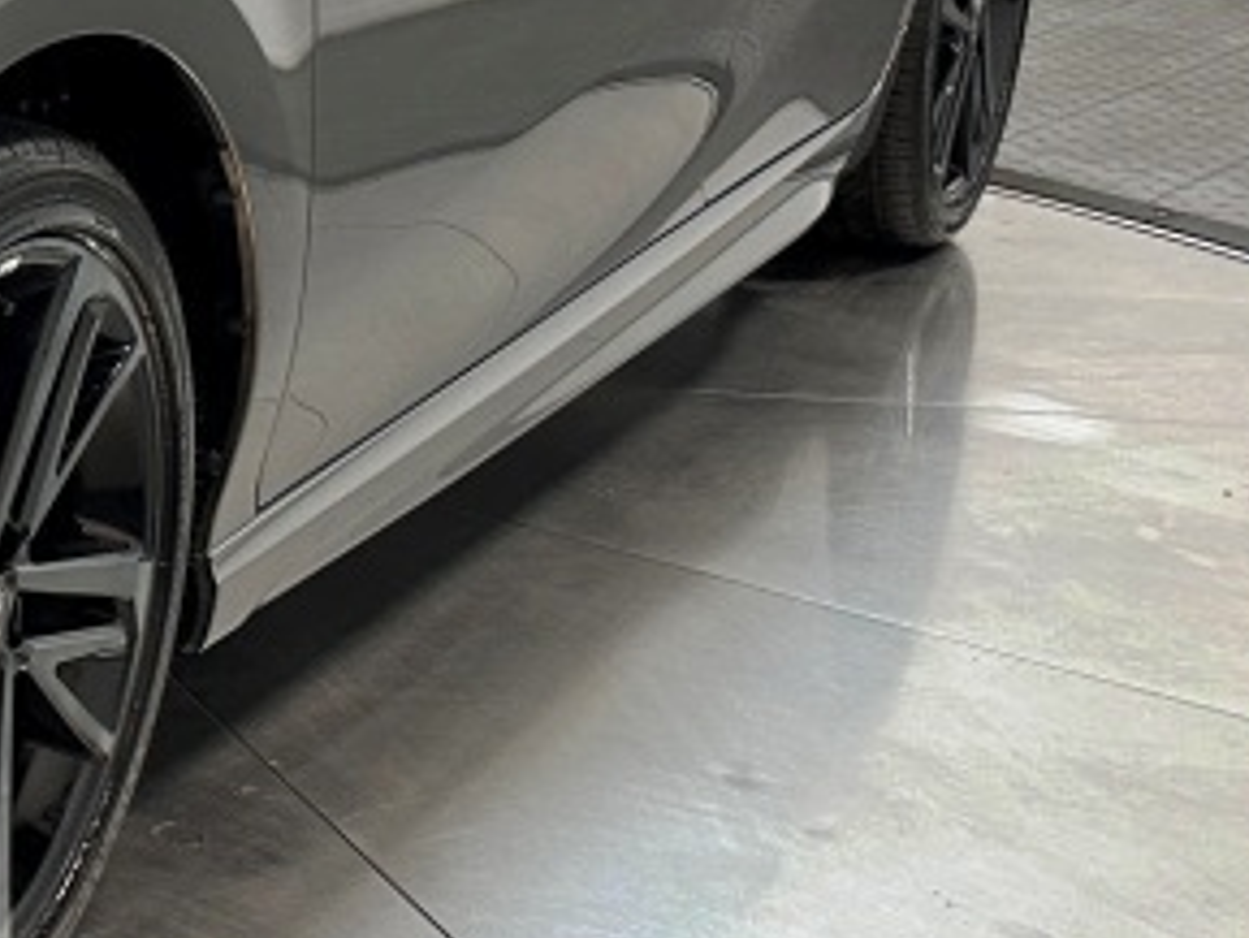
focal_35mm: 85
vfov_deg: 17.3
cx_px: -761
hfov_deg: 19.3
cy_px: 233
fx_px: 3068
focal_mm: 6.86
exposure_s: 1/60
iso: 250
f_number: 1.78
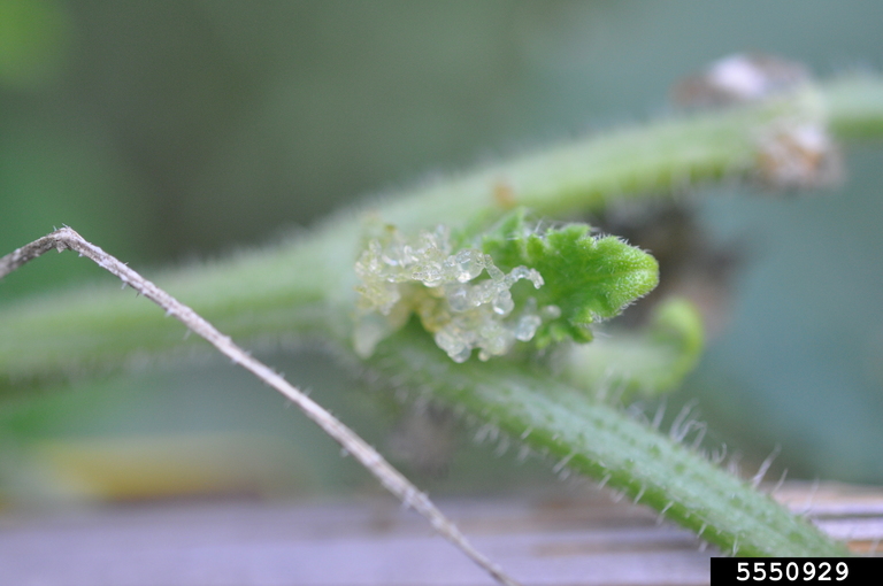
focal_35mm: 90
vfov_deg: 15.1
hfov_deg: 22.6
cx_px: 442
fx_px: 2205
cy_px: 293
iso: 720
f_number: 4
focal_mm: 60
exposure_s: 1/250
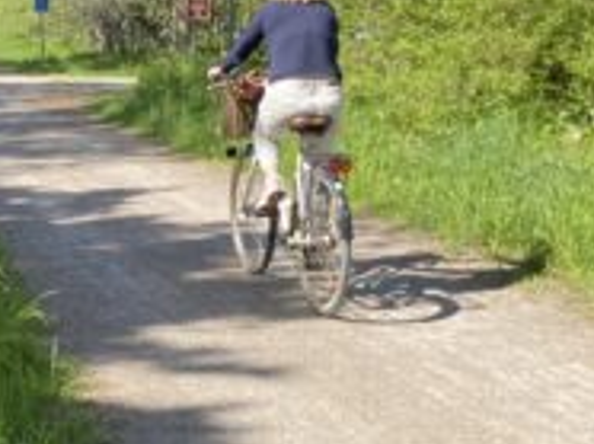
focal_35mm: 84
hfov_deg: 21.8
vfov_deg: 17.5
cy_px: 220
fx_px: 1440
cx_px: -93
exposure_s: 1/839
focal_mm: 4.25
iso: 32
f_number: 1.8
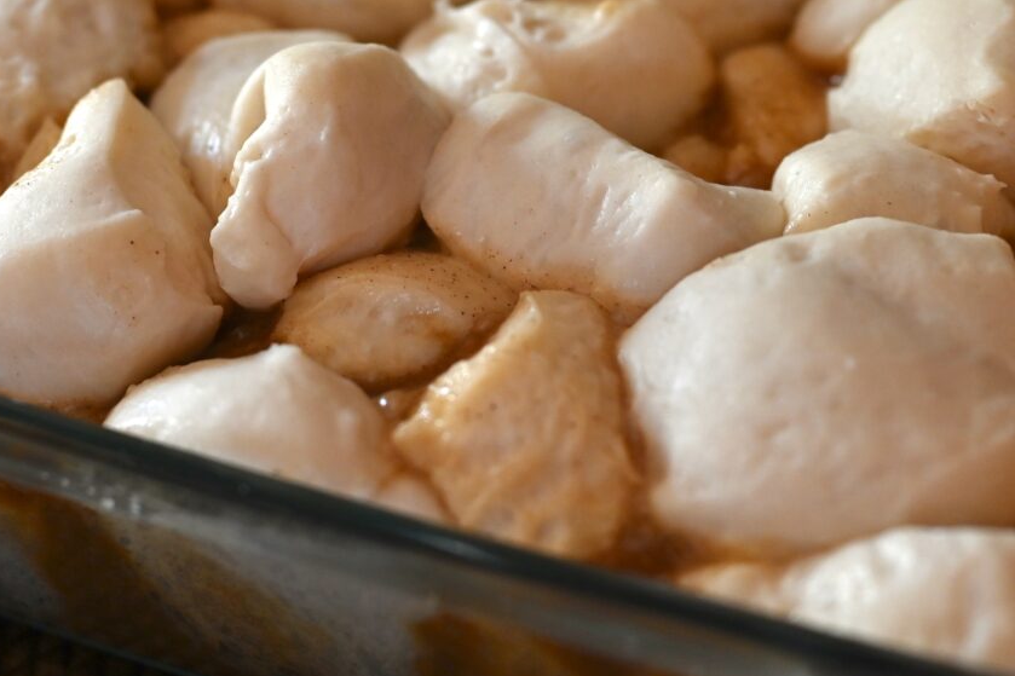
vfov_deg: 11.2
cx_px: 550
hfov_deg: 16.8
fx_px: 3439
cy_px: 86
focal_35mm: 122
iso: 500
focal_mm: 50
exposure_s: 1/100
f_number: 3.2
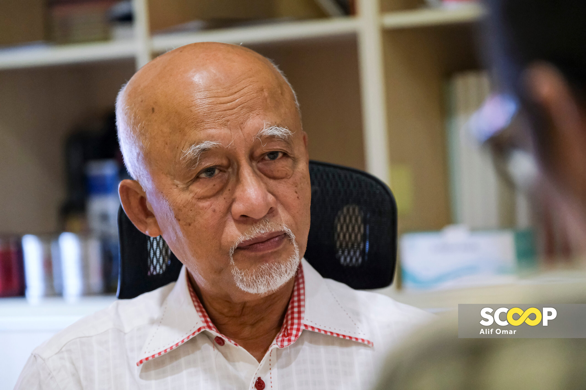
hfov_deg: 15.6
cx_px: 293
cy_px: 195
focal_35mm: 131
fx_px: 2132
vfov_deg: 10.5
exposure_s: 1/125
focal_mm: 87.1
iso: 3200
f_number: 2.8
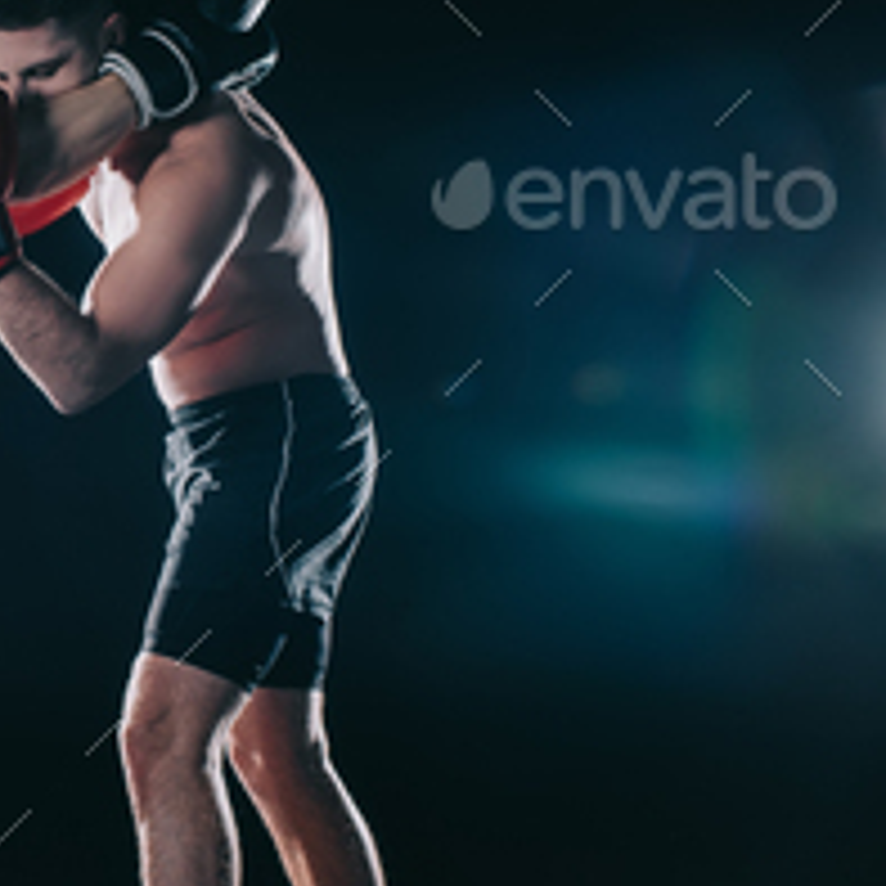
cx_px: -54
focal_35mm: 89
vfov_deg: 19.5
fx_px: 2577
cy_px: 409
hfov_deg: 18.8
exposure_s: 1/200
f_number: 5.6
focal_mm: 35
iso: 125
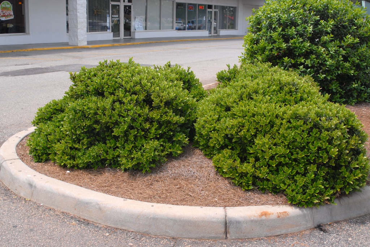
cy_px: 124
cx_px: 185
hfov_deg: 46.4
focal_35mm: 42
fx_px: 432
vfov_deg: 32.0
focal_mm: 28
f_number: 9
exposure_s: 1/320
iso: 400
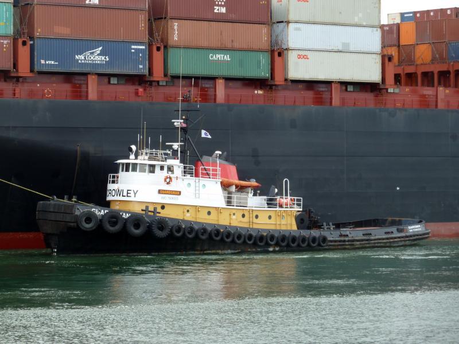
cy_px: 172
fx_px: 1949
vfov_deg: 10.1
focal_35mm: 147
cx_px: 230
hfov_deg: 13.4
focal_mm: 24.1
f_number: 4.5
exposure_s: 1/60
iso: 80
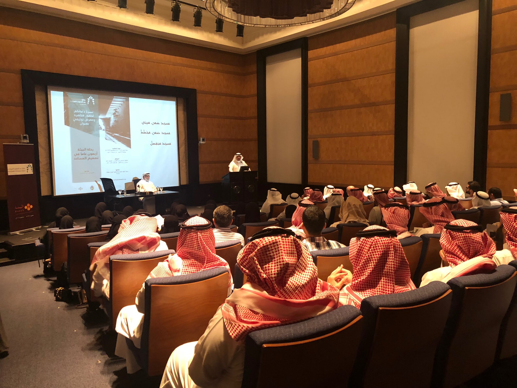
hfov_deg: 63.4
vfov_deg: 49.7
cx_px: 258
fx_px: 418
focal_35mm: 28
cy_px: 194
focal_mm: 3.99
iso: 100
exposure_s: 1/6
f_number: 1.8
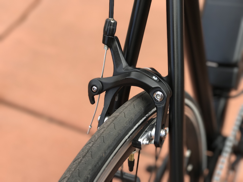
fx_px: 400
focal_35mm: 57
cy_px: 91
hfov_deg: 33.8
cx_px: 122
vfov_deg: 25.7
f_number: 2.8
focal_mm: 6.6
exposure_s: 1/147
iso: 20
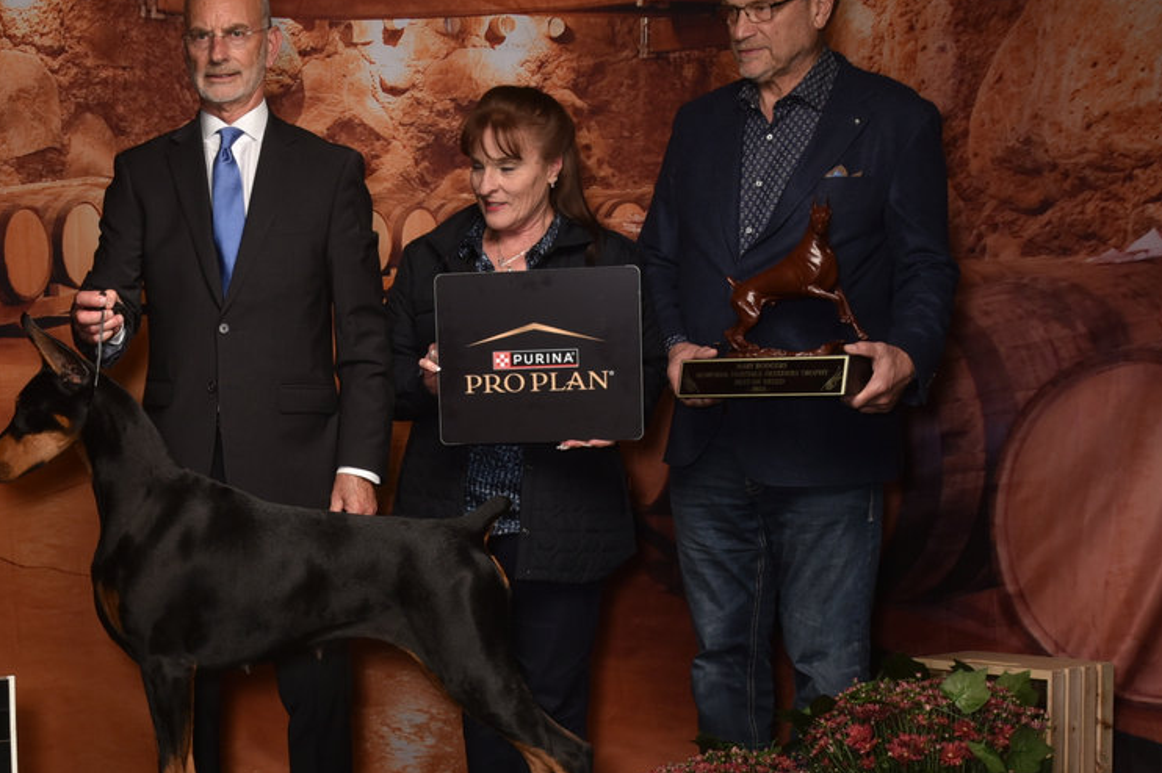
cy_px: 516
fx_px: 2258
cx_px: 183
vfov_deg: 19.4
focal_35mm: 70
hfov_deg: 28.1
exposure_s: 1/125
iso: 280
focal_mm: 40
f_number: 11
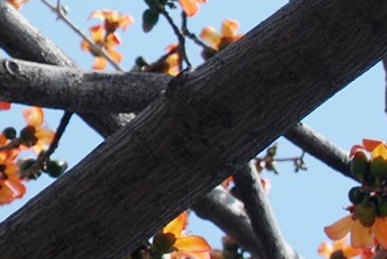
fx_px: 6101
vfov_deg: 2.4
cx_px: -531
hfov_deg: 3.6
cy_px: 94
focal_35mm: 567
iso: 180
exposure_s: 1/500
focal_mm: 70
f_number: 5.6
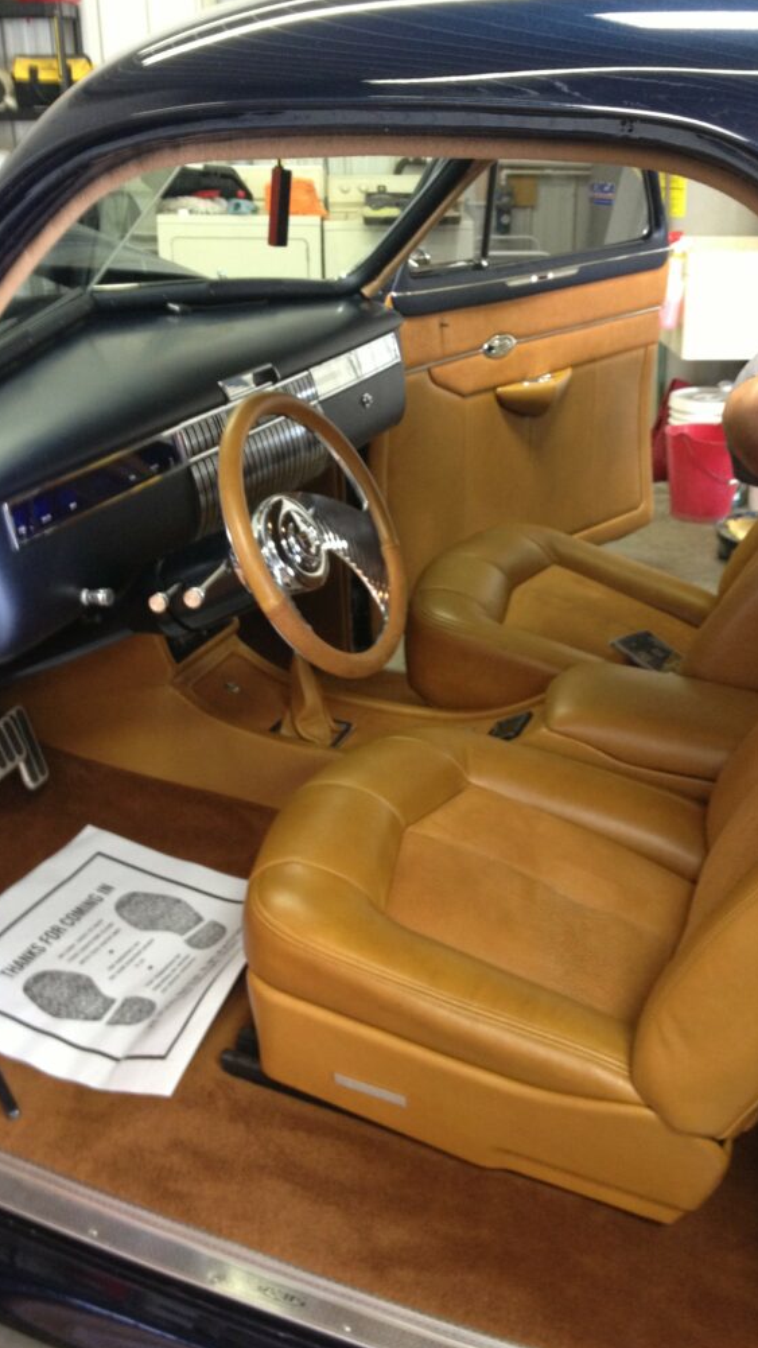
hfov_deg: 30.4
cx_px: 443
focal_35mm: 39
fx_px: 1394
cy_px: 663
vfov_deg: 51.6
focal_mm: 4.28
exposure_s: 1/20
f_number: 2.4
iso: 160
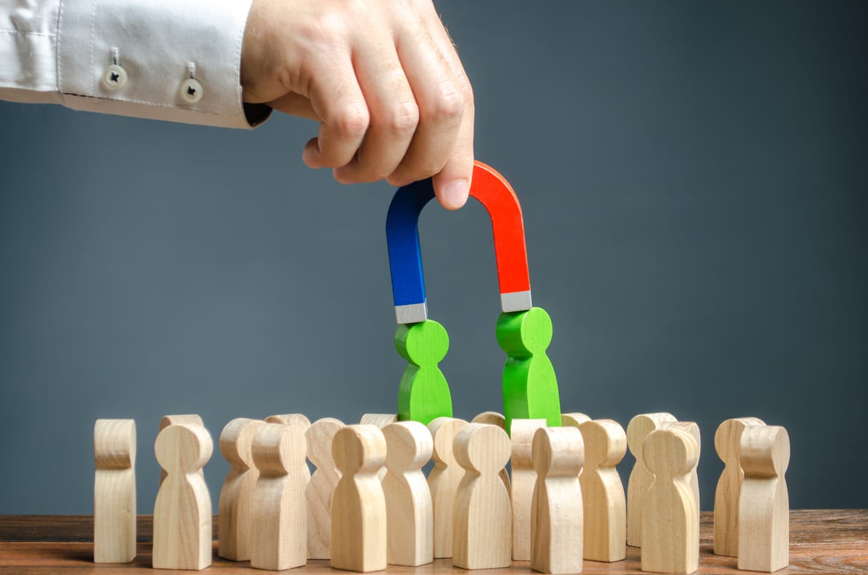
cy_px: 299
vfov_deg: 15.7
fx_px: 2082
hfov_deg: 23.6
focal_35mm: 87
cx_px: 434
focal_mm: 55
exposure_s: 1/200
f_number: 5.6
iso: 100
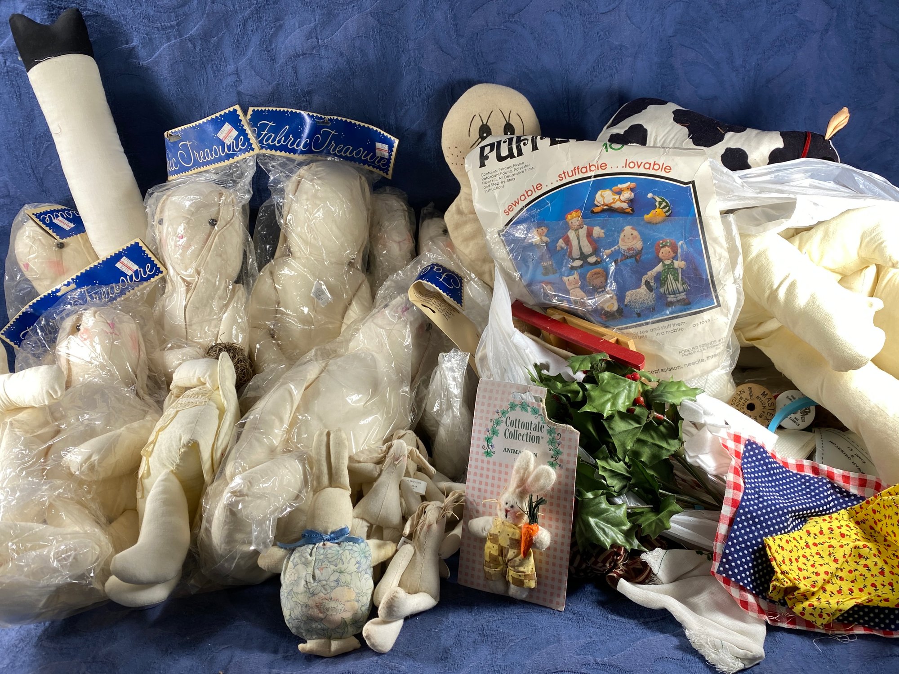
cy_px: 337
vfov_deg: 53.1
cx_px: 450
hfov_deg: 67.3
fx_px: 675
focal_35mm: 26
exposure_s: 1/217
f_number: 1.8
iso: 32
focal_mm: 4.25
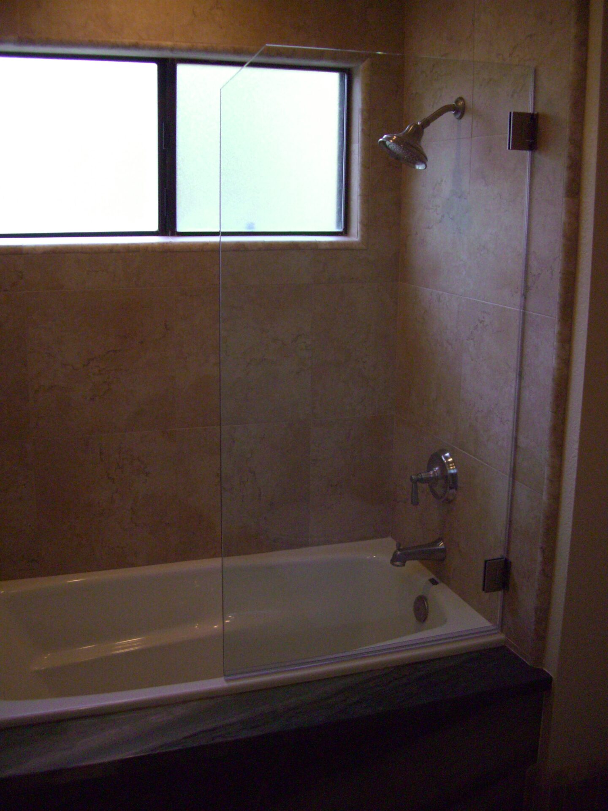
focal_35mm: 38
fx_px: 890
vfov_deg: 49.0
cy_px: 406
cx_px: 304
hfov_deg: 37.7
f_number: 2.8
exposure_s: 1/80
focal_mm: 7.9
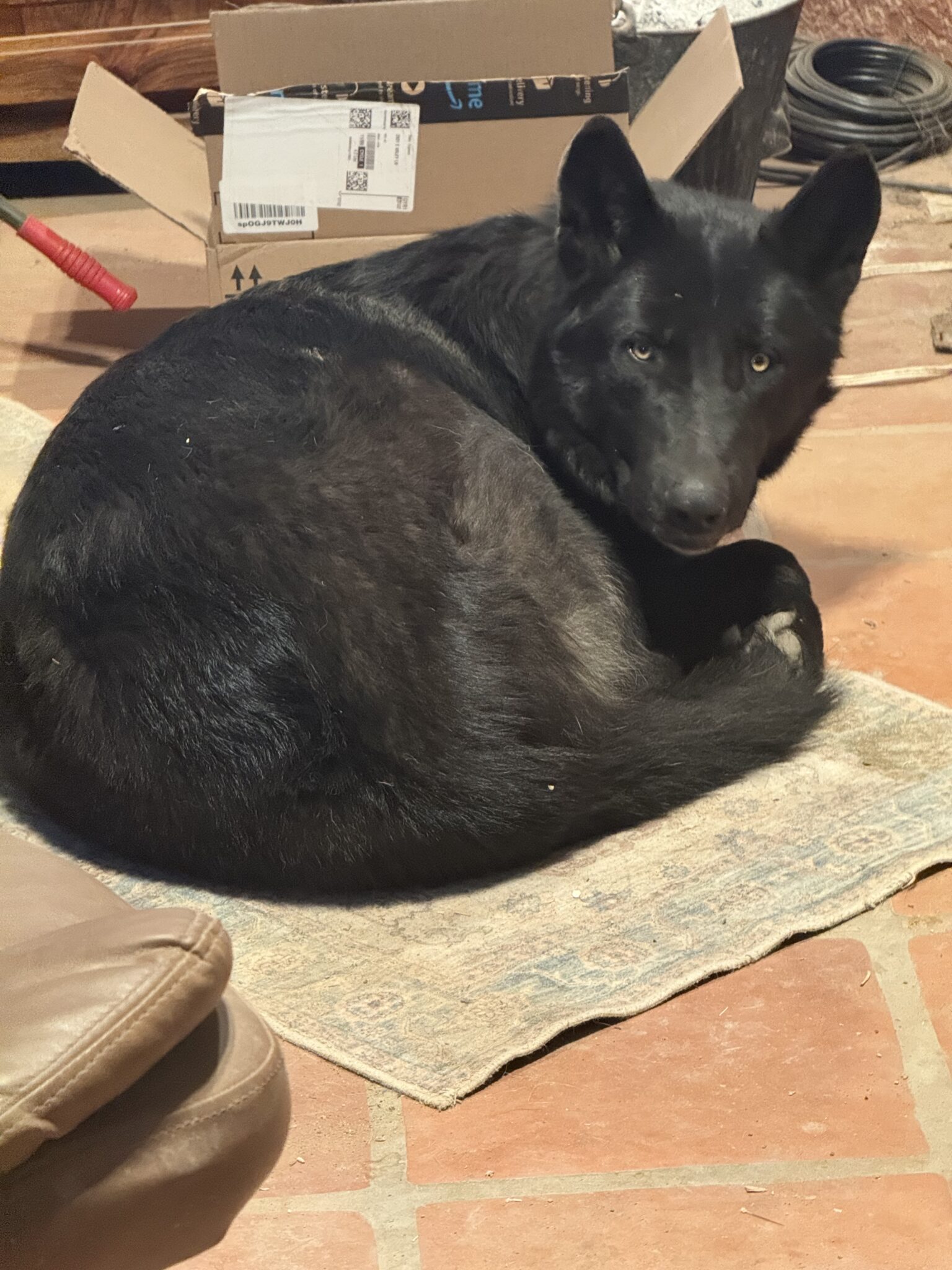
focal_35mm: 120
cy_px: 635
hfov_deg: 12.3
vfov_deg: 16.4
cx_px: 476
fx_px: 4400
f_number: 2.8
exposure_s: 1/30
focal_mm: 15.66
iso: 1250
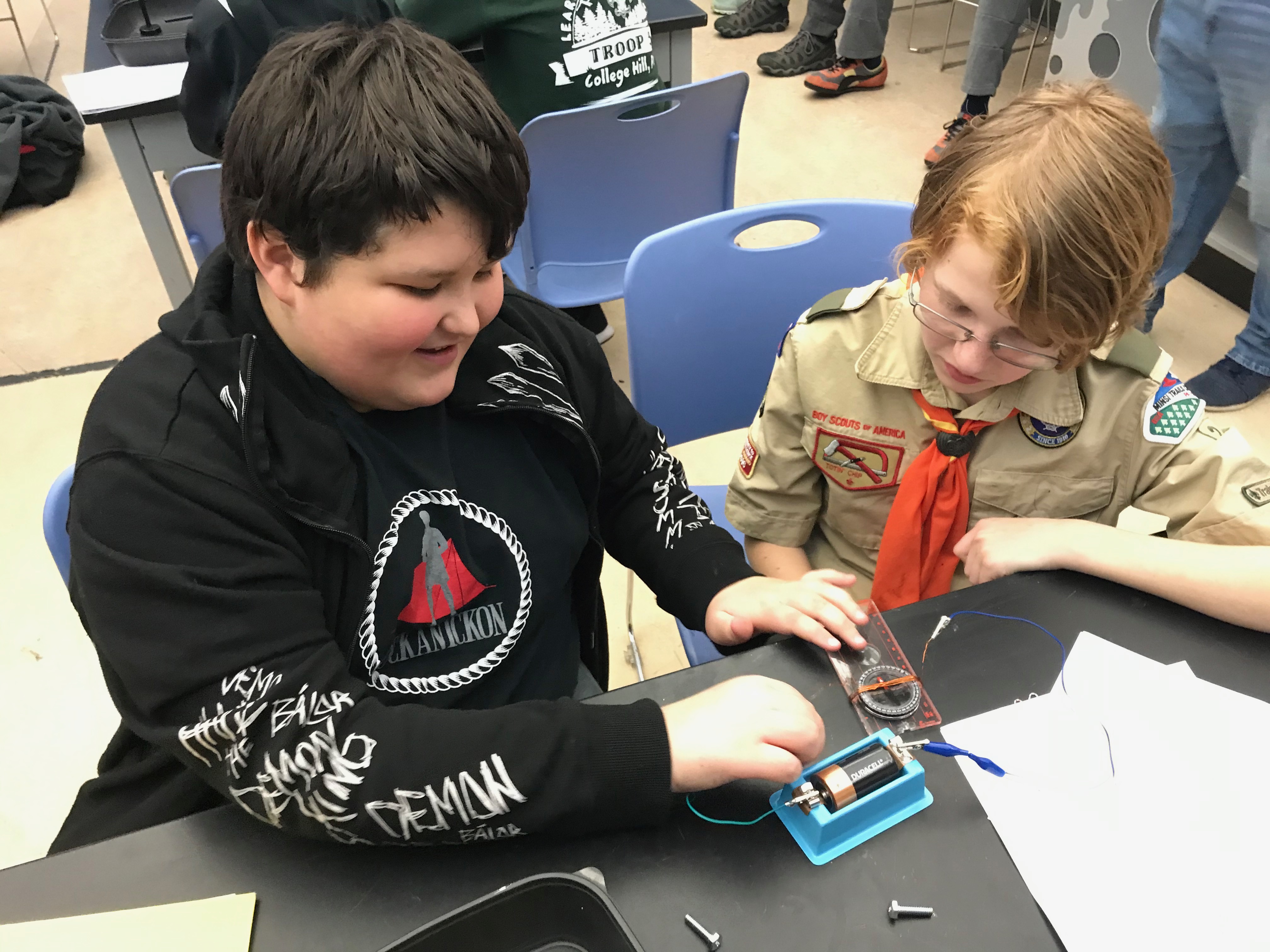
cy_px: 476
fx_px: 1027
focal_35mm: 28
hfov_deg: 63.4
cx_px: 635
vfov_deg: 49.7
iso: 100
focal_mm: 3.99
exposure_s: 1/8
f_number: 1.8
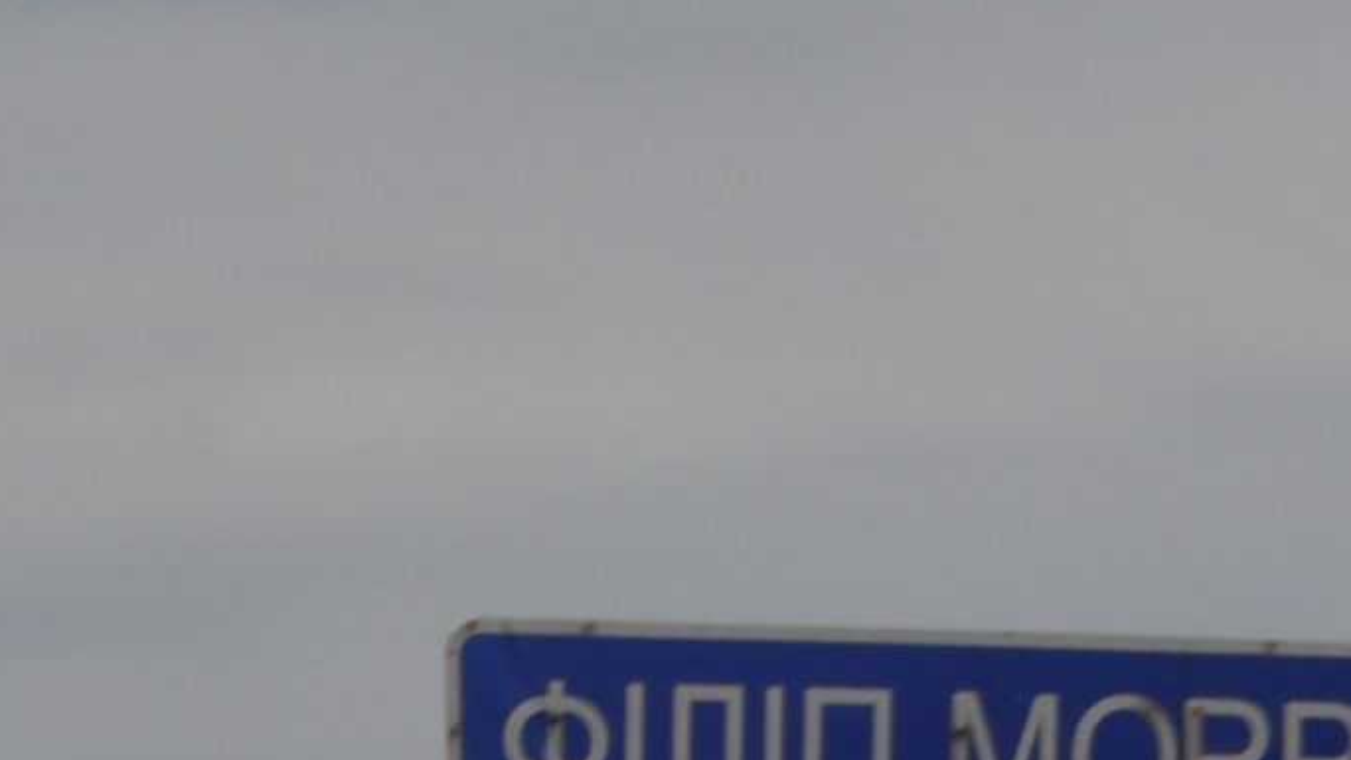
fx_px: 18201
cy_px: -620
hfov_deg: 4.3
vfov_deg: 2.4
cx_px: 466
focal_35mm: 508
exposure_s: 1/320
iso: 100
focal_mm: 48
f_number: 9
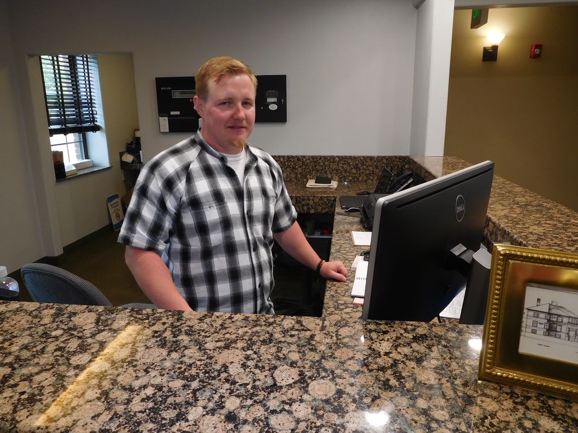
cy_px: 216
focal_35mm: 25
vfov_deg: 54.9
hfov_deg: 69.4
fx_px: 417
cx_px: 289
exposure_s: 1/40
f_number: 3.4
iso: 125
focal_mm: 4.5
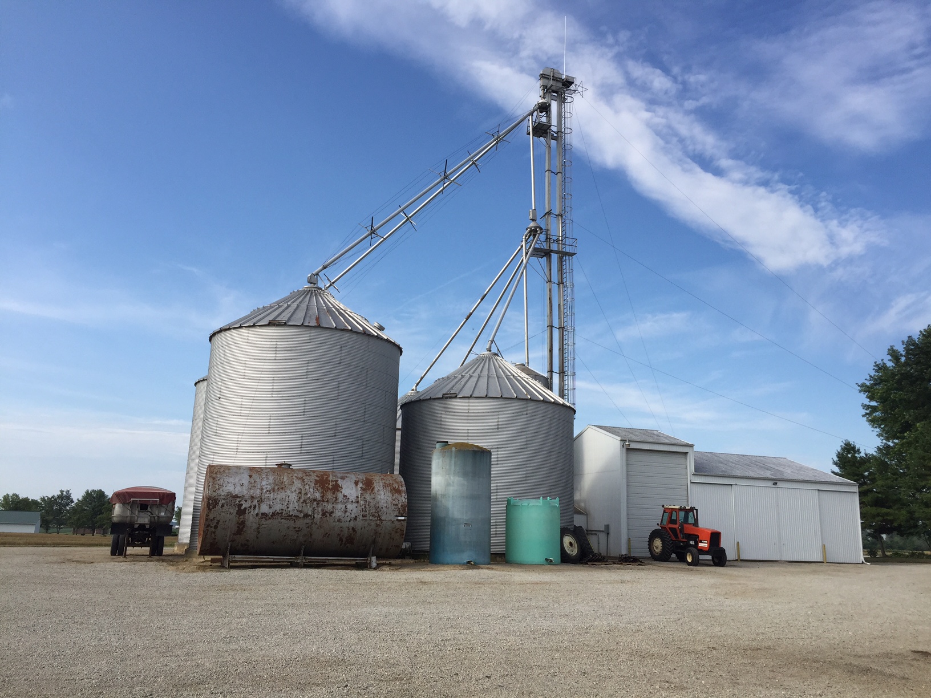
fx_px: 780
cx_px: 466
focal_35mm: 29
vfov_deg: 48.2
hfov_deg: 61.7
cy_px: 349
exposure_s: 1/1799
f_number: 2.2
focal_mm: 4.15
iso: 32
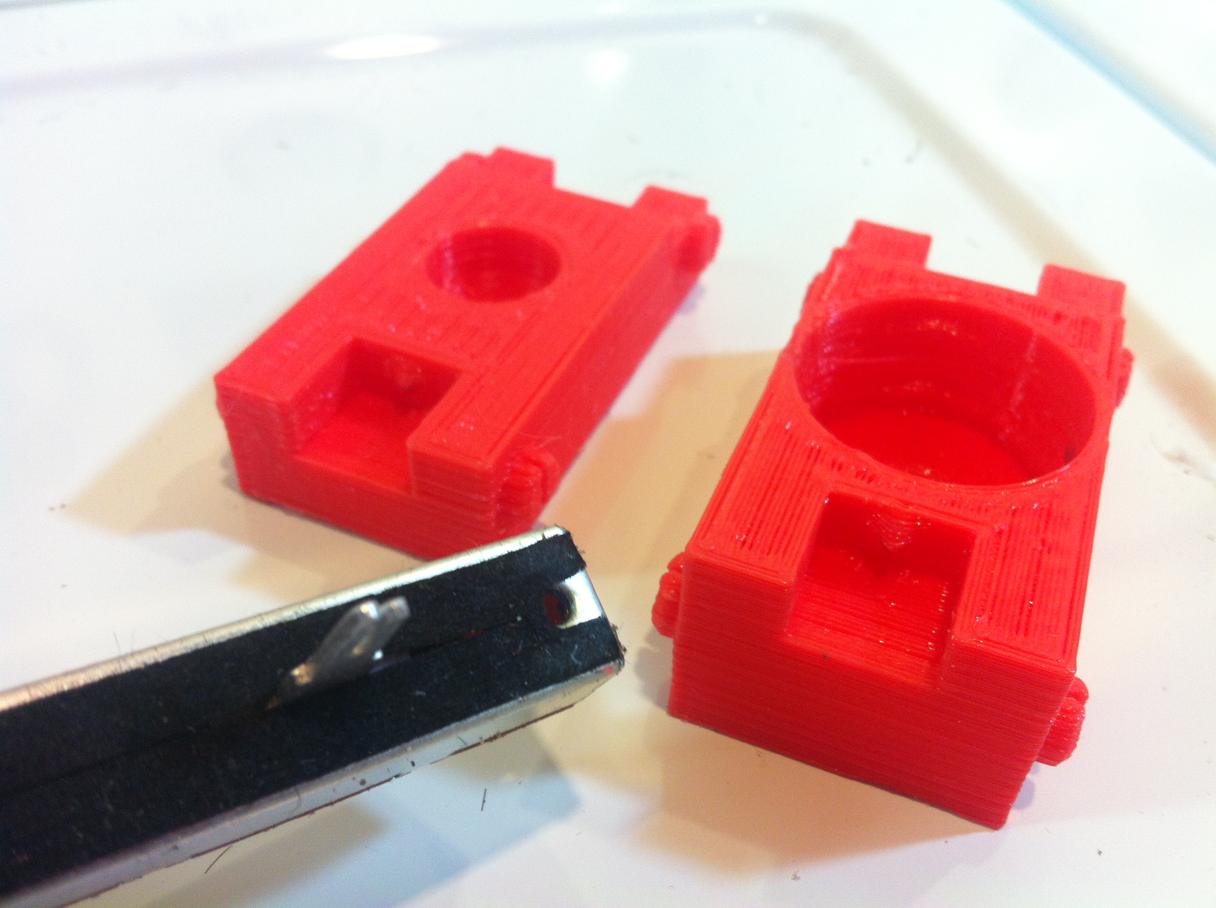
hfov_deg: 52.7
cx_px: 608
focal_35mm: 35
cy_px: 454
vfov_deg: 40.6
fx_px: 1228
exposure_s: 1/17
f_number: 2.8
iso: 80
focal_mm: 3.85
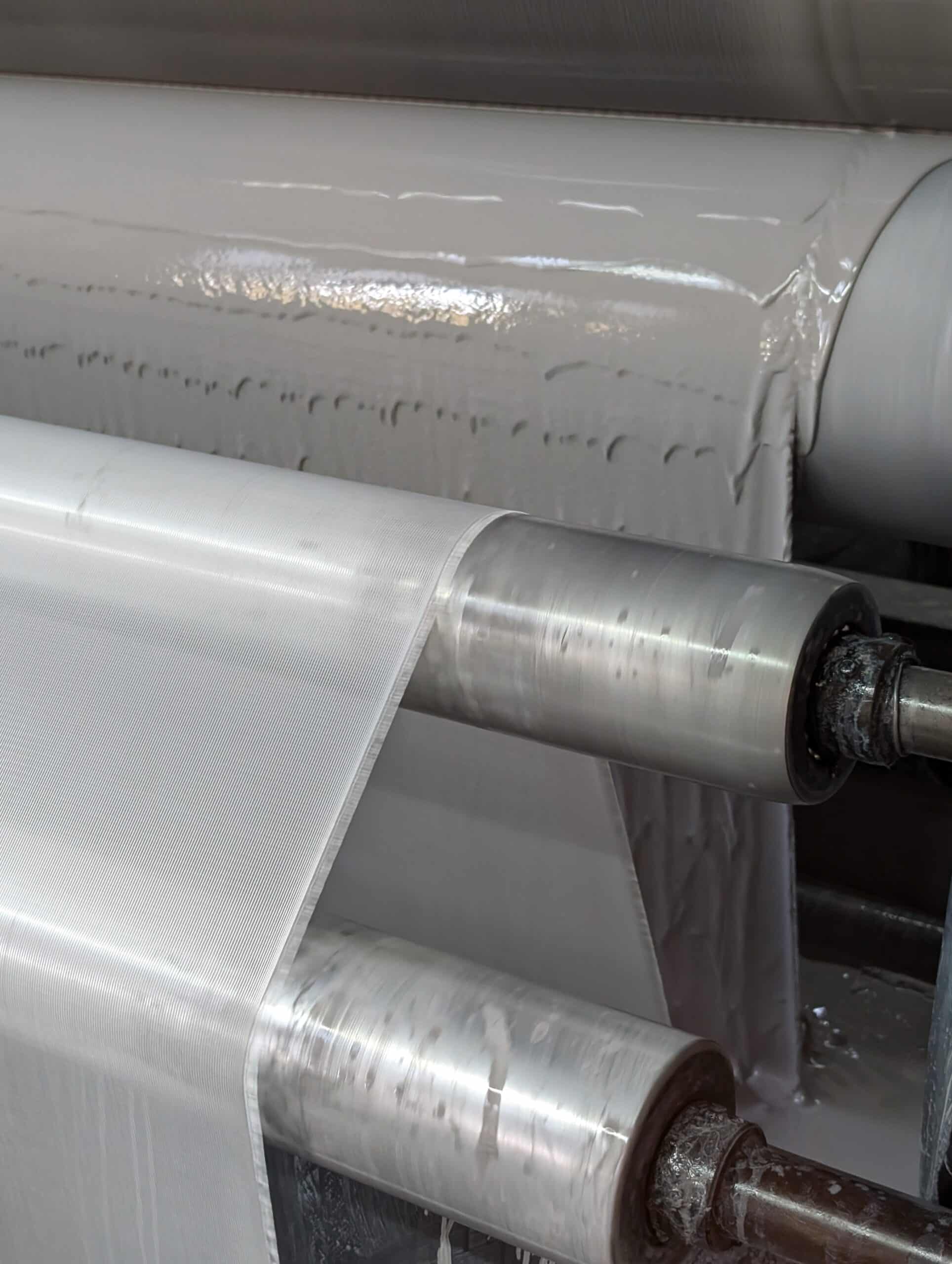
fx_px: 1792
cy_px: 632
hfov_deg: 29.8
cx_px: 476
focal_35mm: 49
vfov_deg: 38.9
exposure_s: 1/100
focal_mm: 6.9
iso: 403
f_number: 1.68
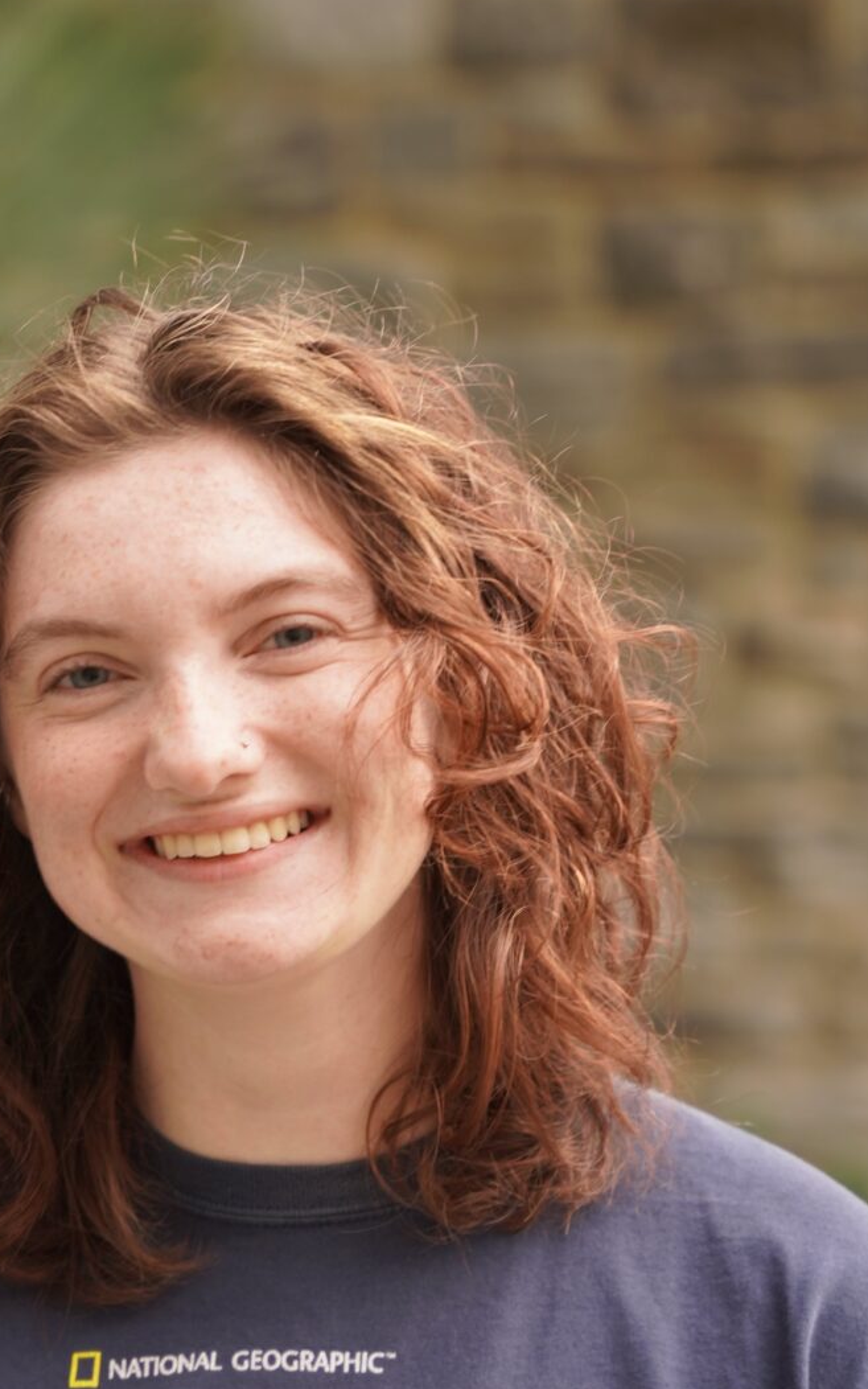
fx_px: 5260
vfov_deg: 15.0
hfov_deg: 9.4
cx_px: 14
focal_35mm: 139
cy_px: 896
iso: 250
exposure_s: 1/80
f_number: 2.8
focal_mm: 70
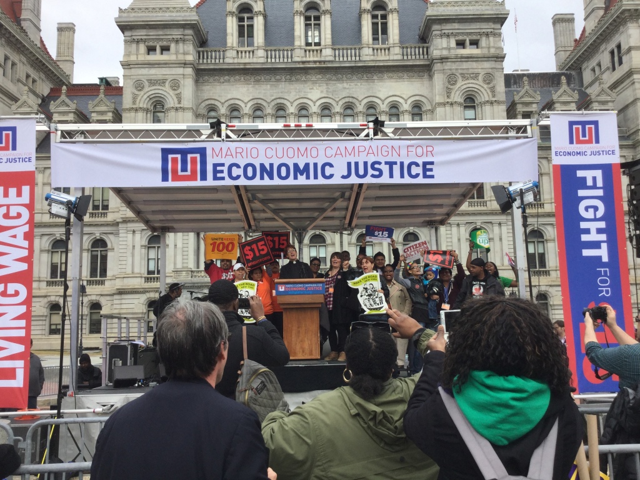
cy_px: 240
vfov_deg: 45.4
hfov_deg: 58.4
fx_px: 573
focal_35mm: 31
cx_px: 320
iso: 25
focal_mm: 3.3
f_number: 2.4
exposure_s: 1/684
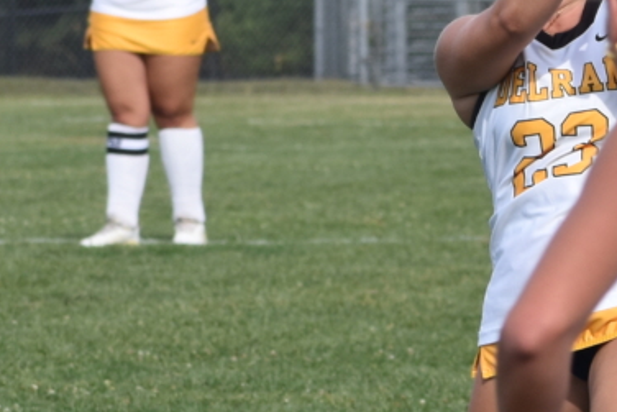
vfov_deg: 1.6
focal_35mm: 842
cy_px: 159
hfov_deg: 2.4
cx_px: 560
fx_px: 14436
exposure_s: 1/500
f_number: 7.1
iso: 200
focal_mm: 110
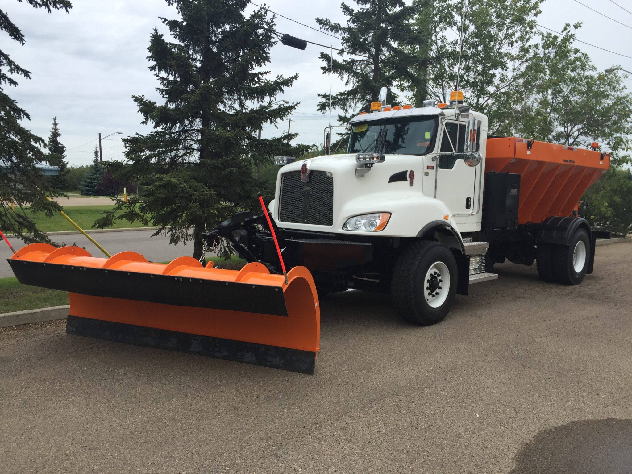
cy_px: 237
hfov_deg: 61.7
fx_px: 529
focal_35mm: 29
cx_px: 316
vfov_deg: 48.2
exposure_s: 1/1236
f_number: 2.2
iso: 32
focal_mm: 4.15
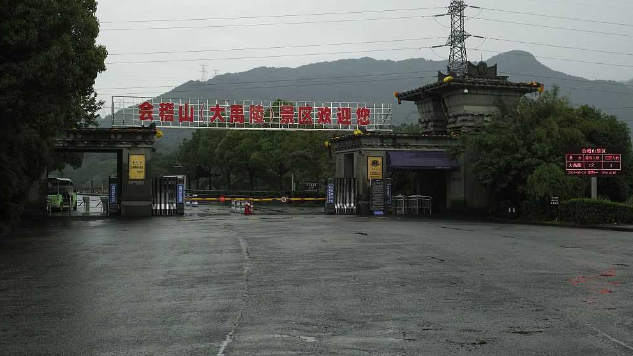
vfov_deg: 21.0
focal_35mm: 57
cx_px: 336
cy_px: 122
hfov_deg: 36.6
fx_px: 957
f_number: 5
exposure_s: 1/160
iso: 100
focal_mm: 30
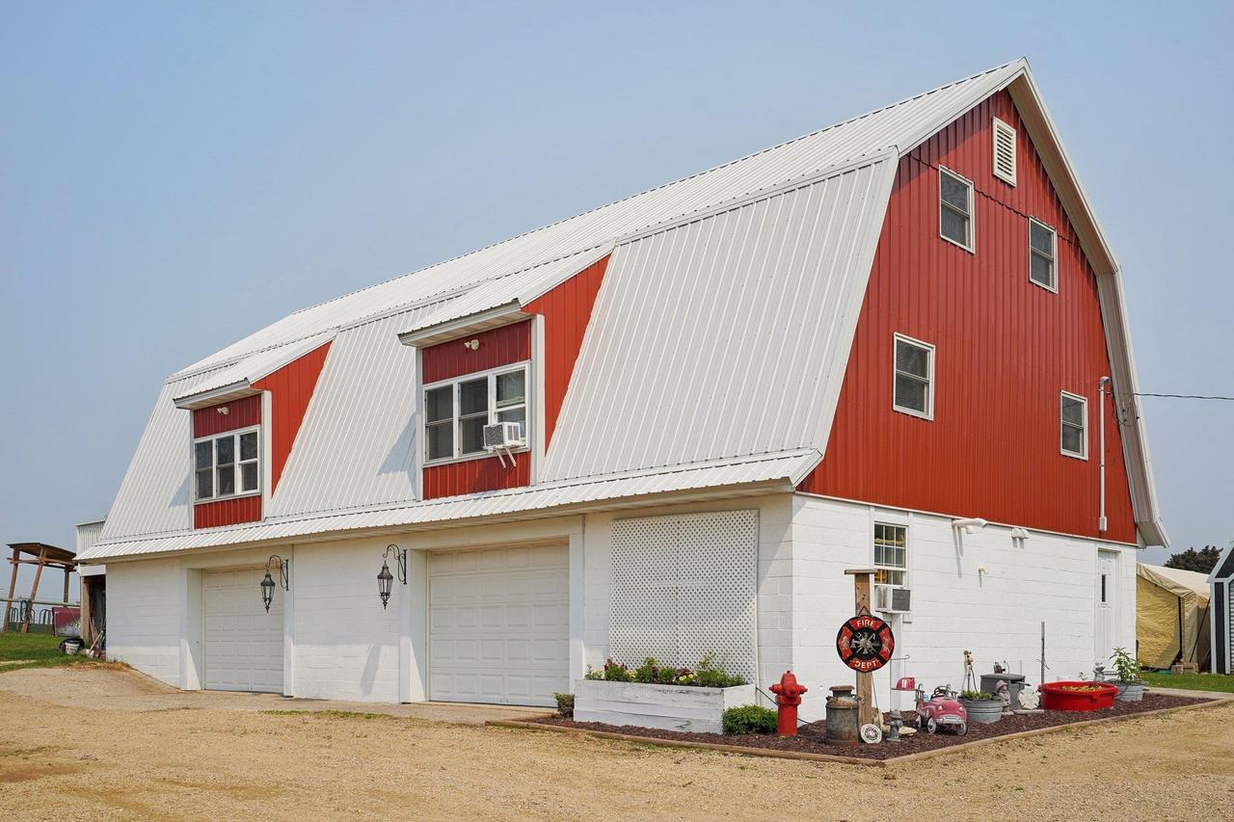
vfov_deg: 37.8
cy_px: 411
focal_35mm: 35
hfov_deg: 54.4
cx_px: 617
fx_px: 1199
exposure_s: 1/500
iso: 100
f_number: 8
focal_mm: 35
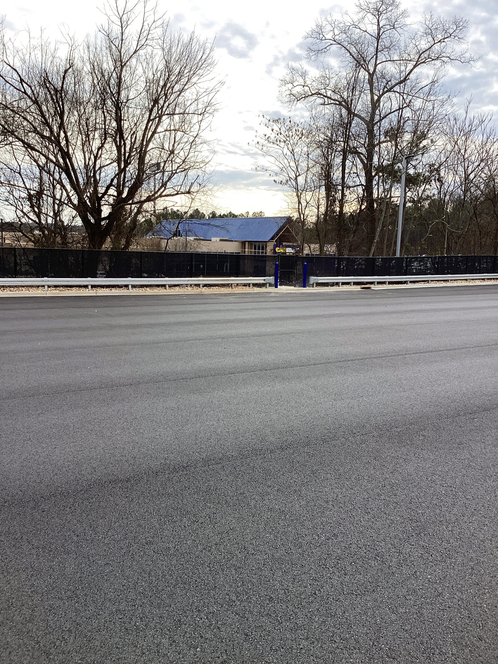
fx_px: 595
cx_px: 249
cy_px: 332
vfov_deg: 58.4
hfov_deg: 45.4
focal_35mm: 31
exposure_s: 1/684
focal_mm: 3.3
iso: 25
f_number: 2.4
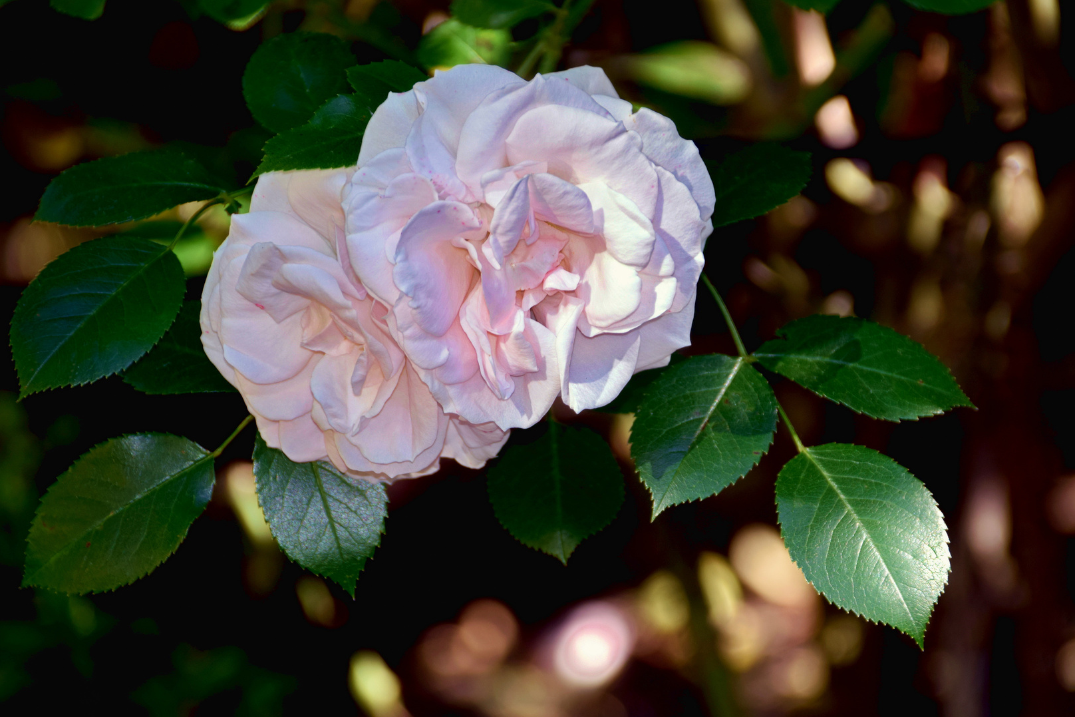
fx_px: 11226
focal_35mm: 376
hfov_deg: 5.5
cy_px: 359
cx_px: 538
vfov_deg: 3.7
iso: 250
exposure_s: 1/125
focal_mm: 250
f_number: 6.3
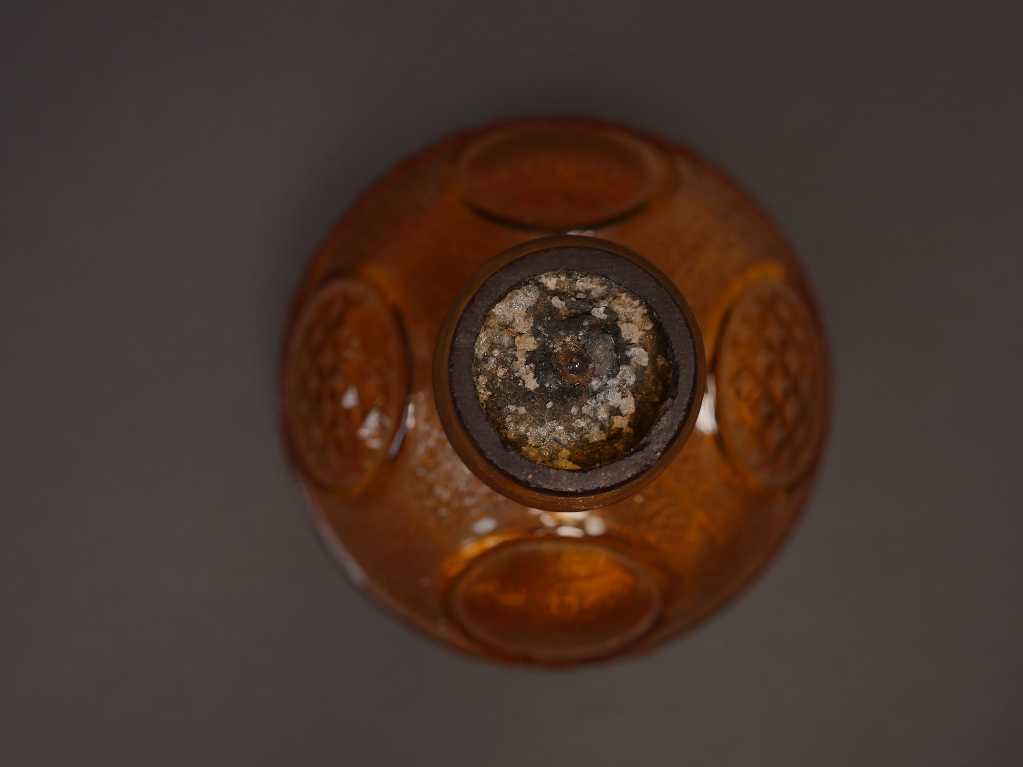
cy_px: 384
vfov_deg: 31.5
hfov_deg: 41.2
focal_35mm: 46
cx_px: 512
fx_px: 1359
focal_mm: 23
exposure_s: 1/80
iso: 200
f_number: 3.2
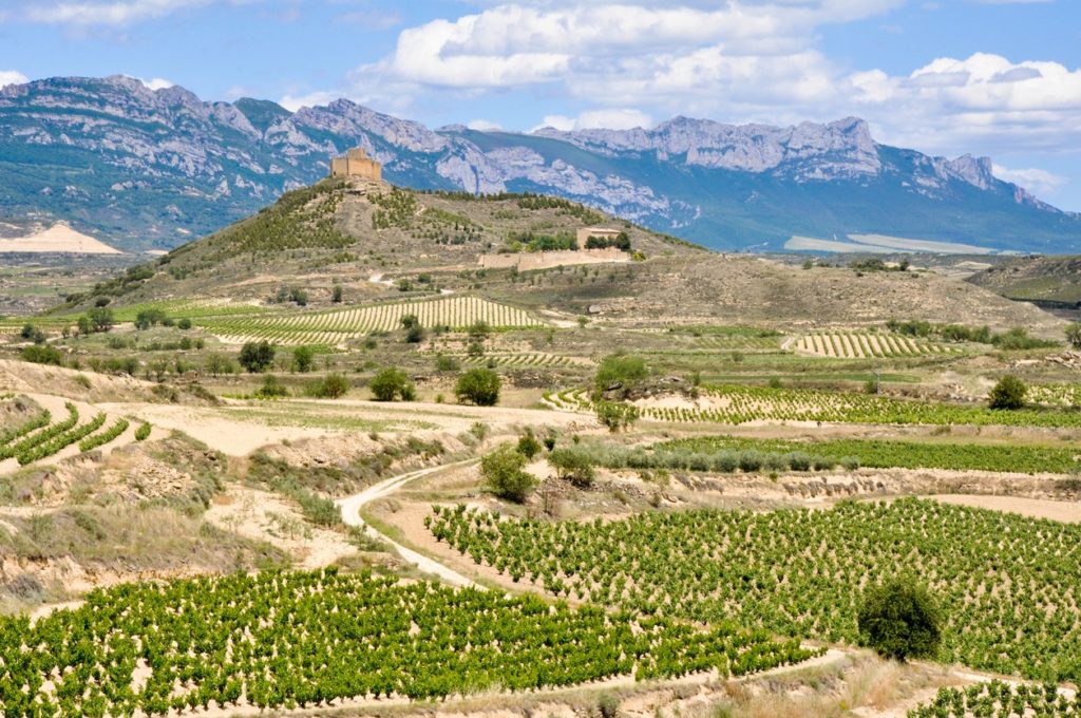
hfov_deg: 20.9
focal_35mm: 98
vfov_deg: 14.0
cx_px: 540
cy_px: 359
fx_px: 2924
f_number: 18
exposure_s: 1/125
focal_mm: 65
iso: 200
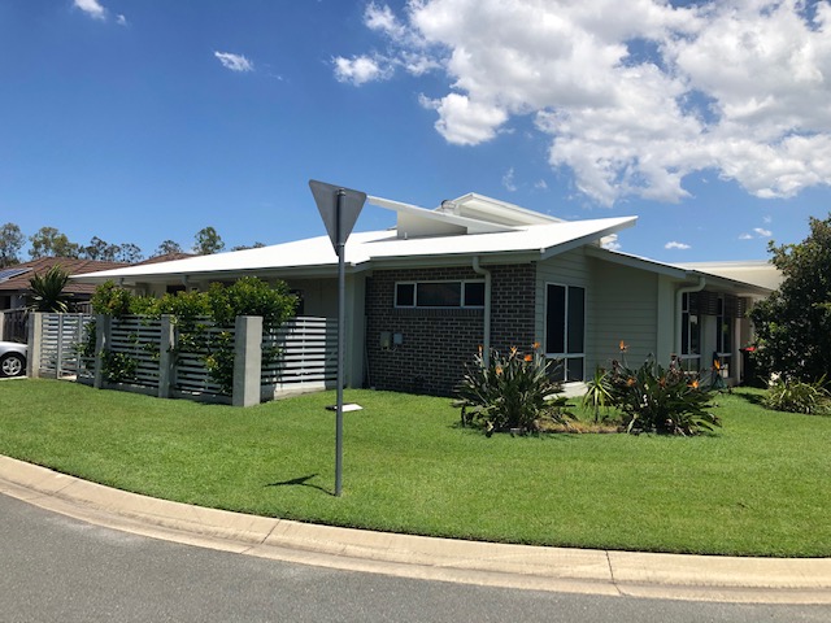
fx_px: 672
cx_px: 416
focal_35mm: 28
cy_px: 312
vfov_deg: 49.7
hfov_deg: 63.4
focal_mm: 3.99
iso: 20
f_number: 1.8
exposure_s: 1/2857
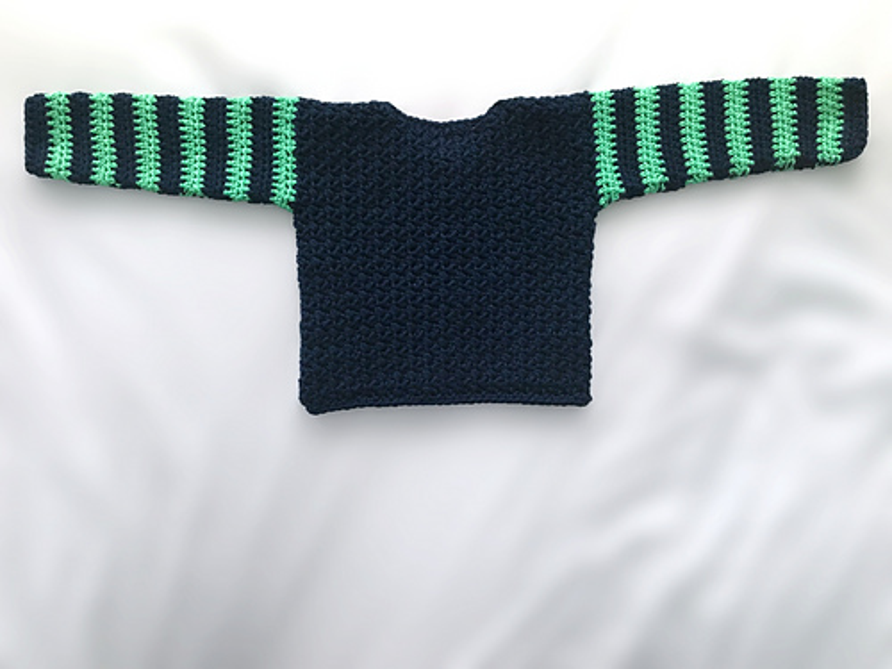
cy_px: 334
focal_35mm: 29
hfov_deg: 61.7
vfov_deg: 48.2
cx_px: 446
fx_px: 747
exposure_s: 1/30
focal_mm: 4.15
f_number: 2.2
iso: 160
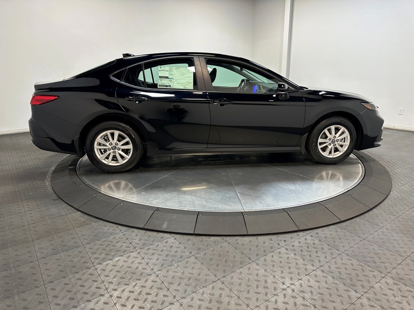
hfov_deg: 71.6
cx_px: 207
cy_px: 155
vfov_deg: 56.8
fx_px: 287
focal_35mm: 24
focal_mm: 6.86
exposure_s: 1/60
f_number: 1.78
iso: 320
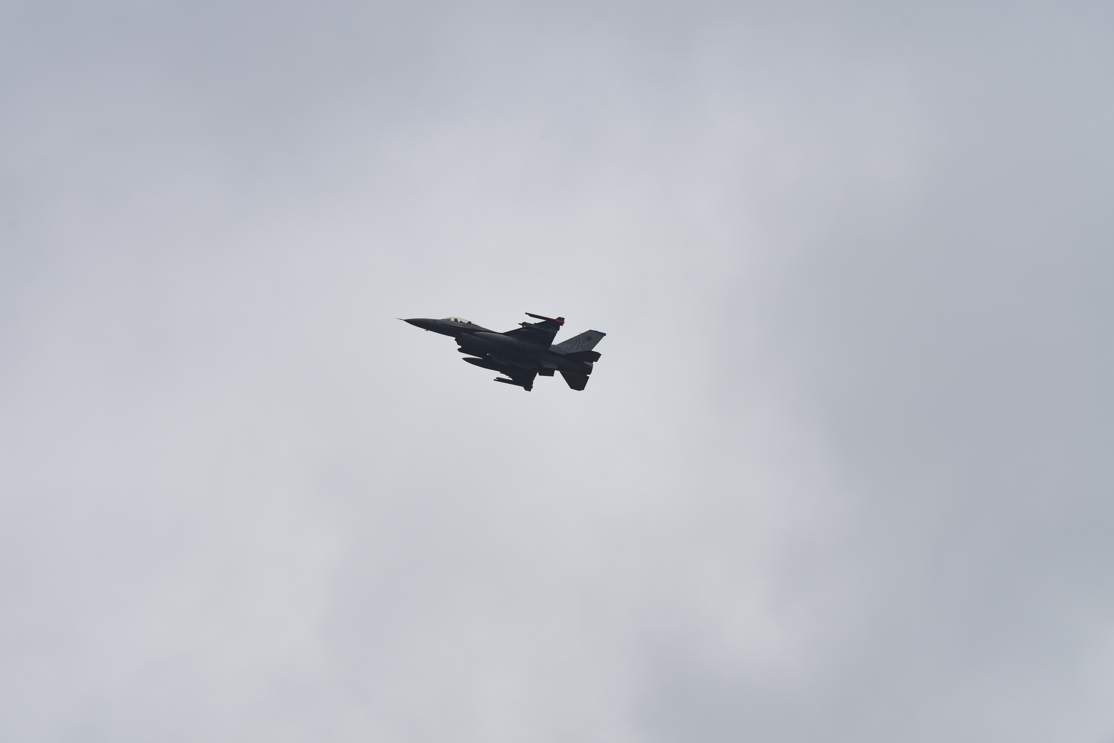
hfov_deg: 10.3
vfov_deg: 6.9
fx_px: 6190
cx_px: 557
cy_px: 372
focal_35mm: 200
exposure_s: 1/250
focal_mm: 200
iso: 200
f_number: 7.1
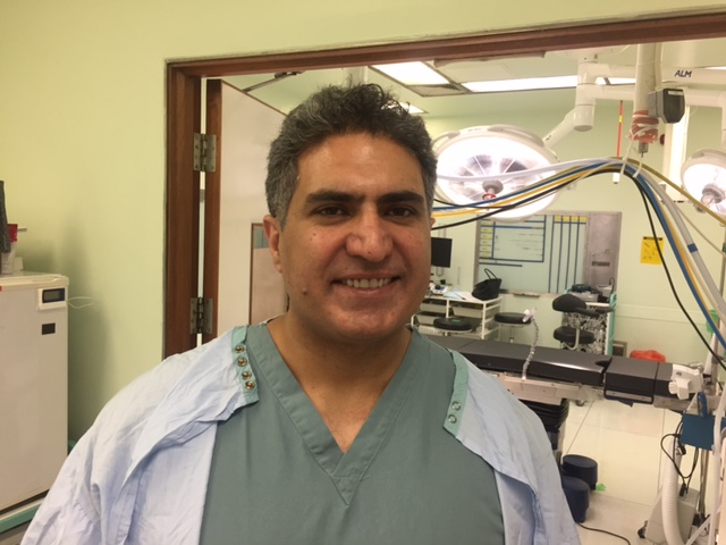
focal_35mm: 29
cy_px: 272
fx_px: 608
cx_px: 363
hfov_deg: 61.7
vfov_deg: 48.2
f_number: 2.2
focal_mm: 4.15
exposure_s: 1/33
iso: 64
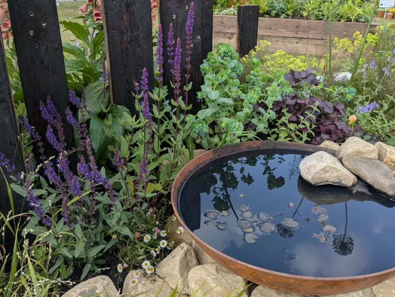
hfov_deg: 58.3
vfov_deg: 45.3
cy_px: 128
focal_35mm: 31
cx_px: 207
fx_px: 354
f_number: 1.7
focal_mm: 4.53
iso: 26
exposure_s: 1/409
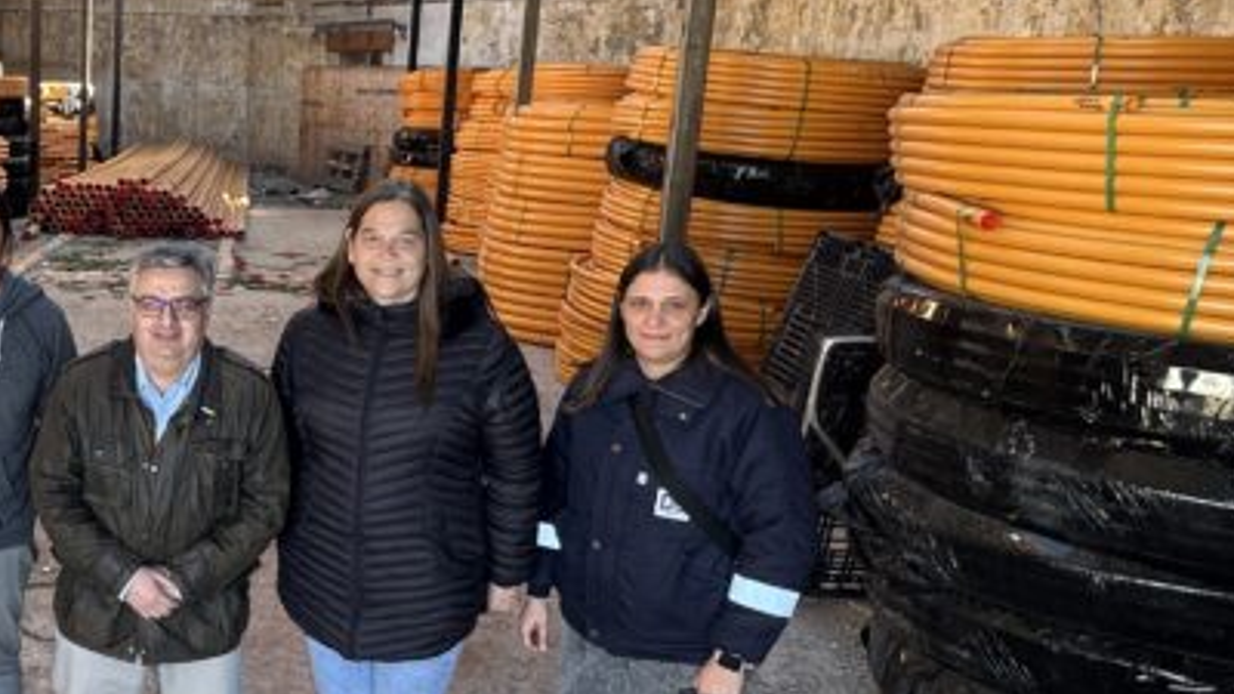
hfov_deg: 46.4
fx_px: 1276
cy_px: 358
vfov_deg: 30.4
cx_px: 117
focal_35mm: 39
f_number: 2.2
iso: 64
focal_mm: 2.22
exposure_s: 1/99
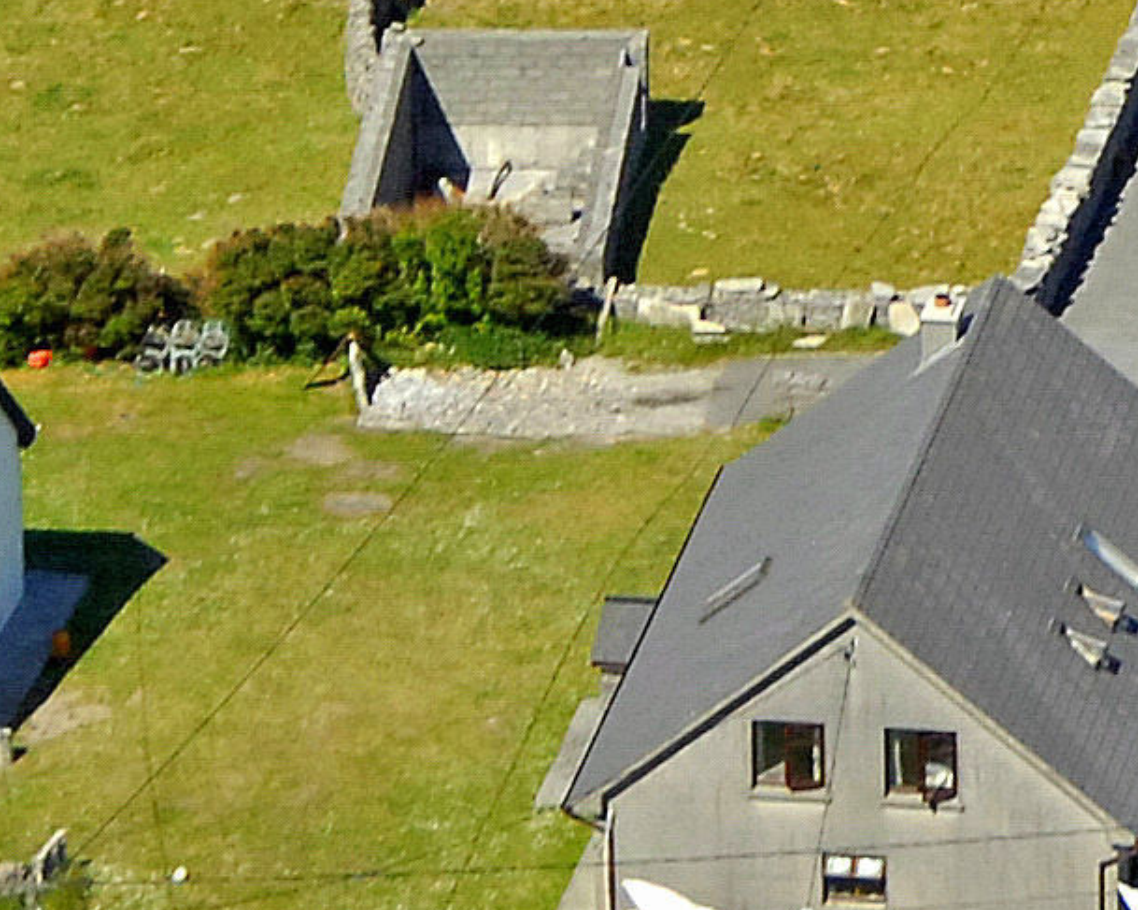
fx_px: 17343
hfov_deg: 3.7
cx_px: 1846
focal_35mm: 515
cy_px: -1517
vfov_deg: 3.0
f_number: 8
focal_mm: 52
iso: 400
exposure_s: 1/1000
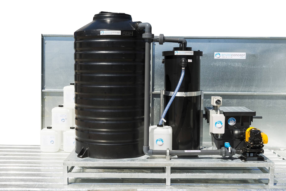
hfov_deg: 43.6
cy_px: 96
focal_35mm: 45
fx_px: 358
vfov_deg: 29.9
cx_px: 143
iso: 200
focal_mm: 45
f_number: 10
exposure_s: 1/500
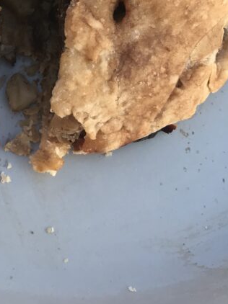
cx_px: 27
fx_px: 598
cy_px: 12
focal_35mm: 68
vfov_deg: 27.2
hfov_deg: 21.2
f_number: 1.8
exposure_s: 1/120
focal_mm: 3.99
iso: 32
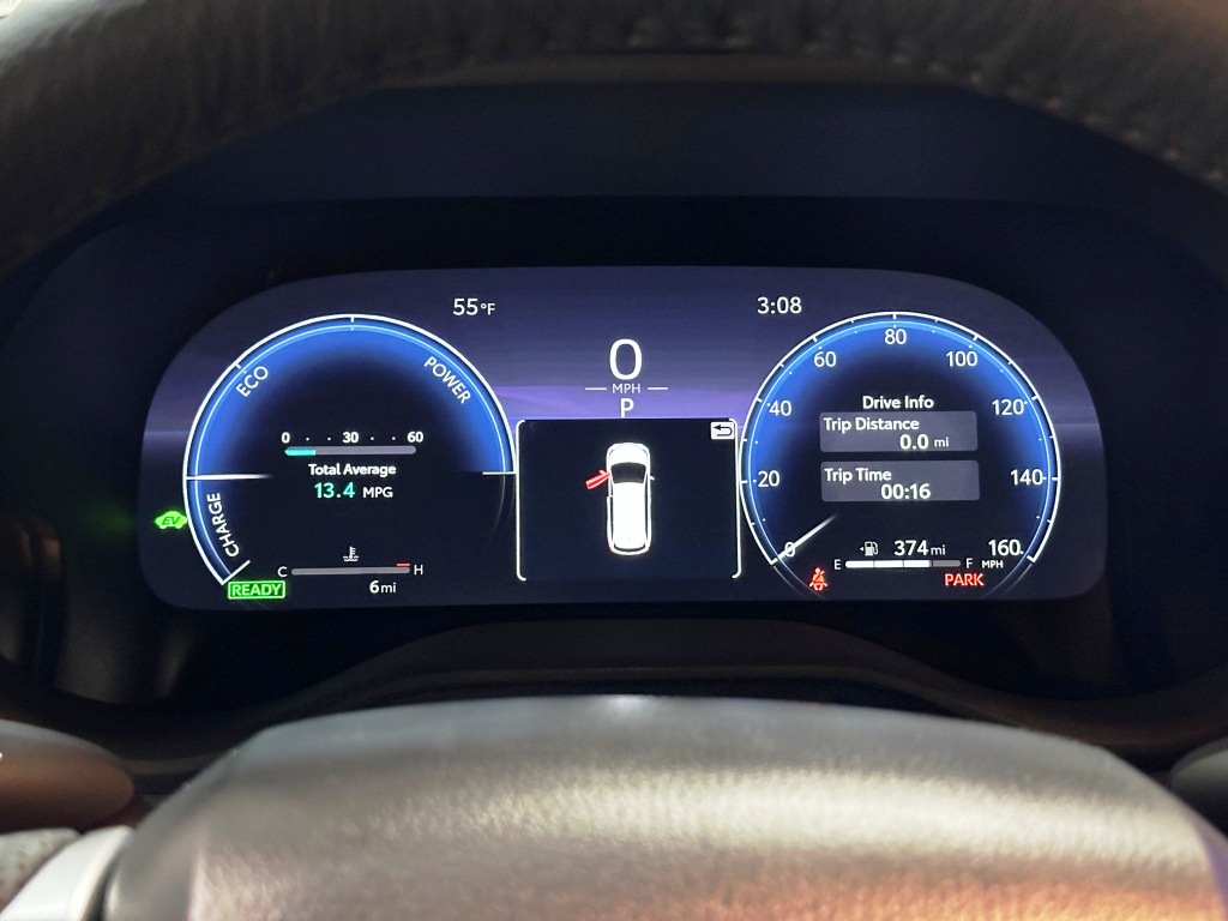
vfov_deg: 30.3
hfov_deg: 39.7
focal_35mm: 48
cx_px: 614
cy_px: 460
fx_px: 1703
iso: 640
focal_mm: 6.86
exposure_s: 1/24
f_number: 1.78
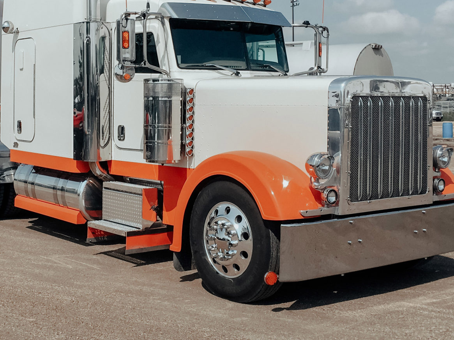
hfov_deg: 36.6
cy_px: 111
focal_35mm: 51
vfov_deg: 28.3
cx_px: 115
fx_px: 669
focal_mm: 4.15
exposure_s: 1/3000
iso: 25
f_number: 2.2
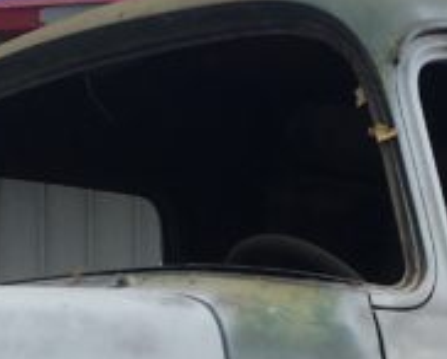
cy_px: 620
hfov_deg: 12.1
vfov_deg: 9.3
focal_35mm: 159
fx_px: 2106
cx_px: 241
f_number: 2.2
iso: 25
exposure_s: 1/962
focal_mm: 4.15
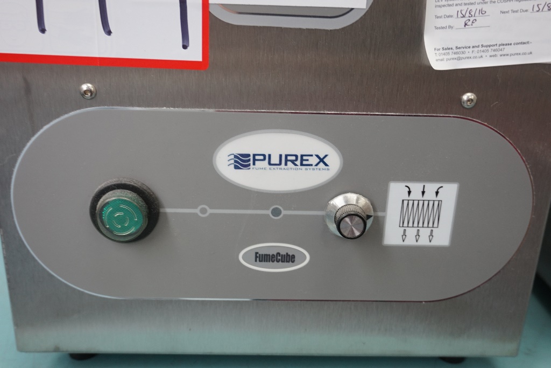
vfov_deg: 36.9
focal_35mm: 36
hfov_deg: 53.1
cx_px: 276
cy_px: 184
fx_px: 551
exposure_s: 1/60
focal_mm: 24
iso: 400
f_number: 4.5
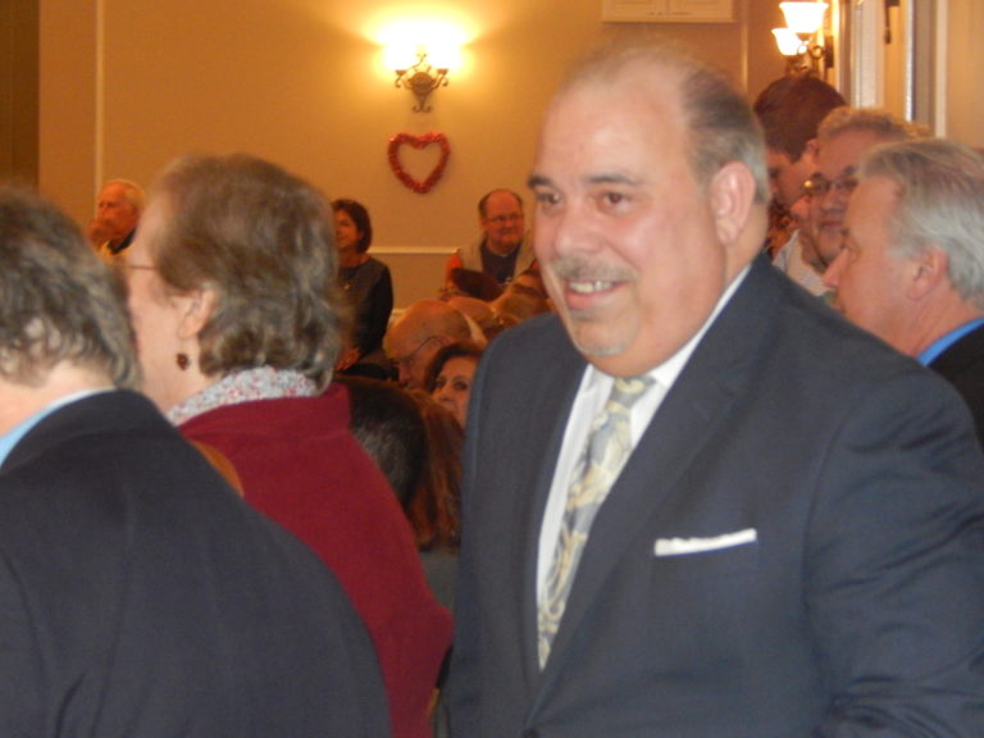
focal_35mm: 142
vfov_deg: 10.4
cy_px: 369
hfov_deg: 13.9
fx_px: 4037
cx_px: 492
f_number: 4.9
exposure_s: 1/30
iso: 900
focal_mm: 25.3
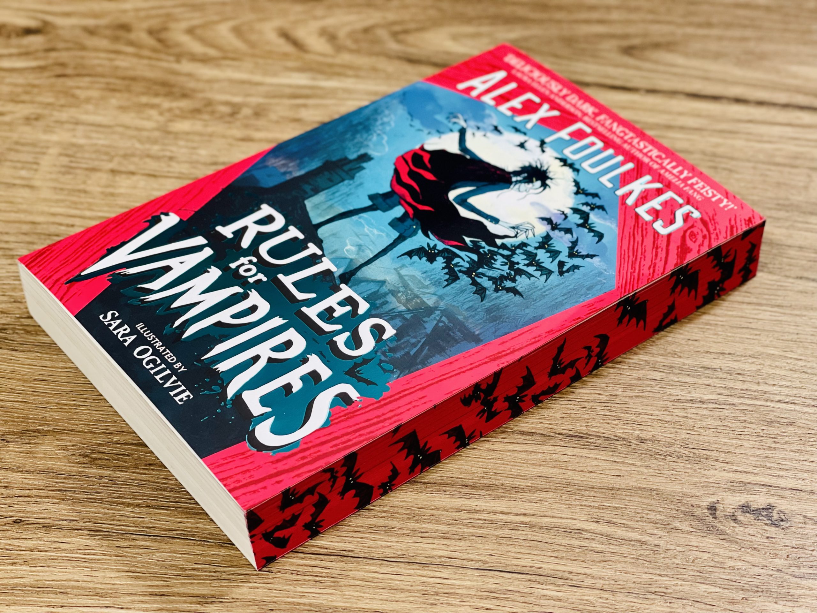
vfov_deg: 22.9
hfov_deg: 30.3
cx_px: 408
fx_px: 1511
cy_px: 306
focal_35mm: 64
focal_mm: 7.5
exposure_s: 1/33
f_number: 2.2
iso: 125
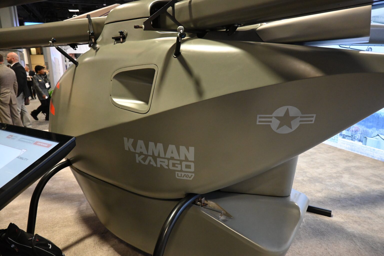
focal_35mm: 24
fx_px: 256
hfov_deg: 73.7
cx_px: 192
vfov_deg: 53.1
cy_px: 128
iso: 3200
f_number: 3.5
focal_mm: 16
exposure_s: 1/125
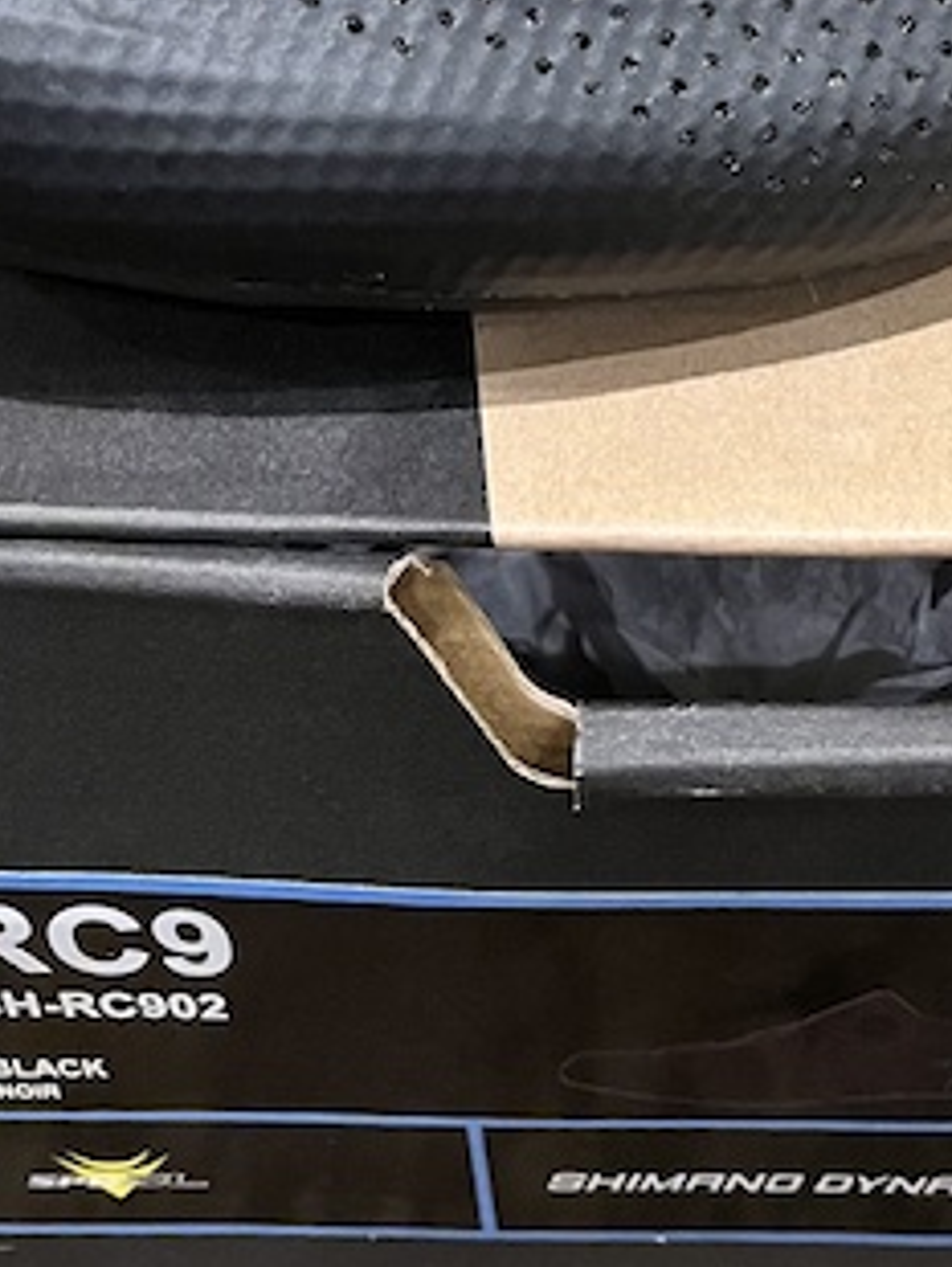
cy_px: -57
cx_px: 895
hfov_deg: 21.4
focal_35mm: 67
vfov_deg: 27.0
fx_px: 2453
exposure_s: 1/40
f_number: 1.6
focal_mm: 5.1
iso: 640
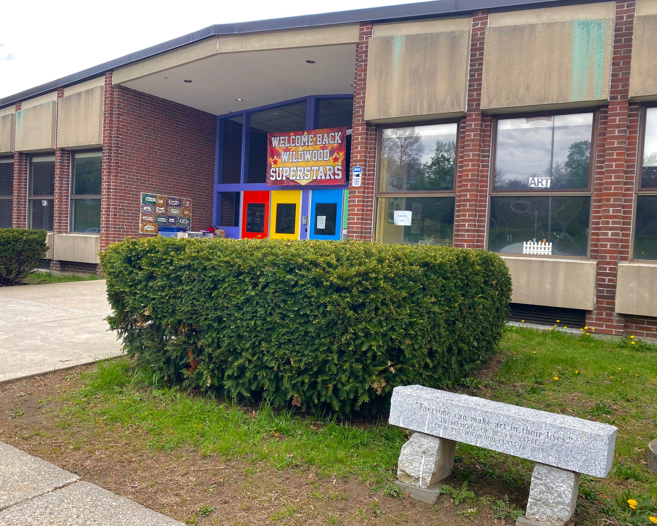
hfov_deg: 62.2
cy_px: 267
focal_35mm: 28
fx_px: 545
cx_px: 318
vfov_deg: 51.5
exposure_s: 1/256
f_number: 1.8
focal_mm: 4.25
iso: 32
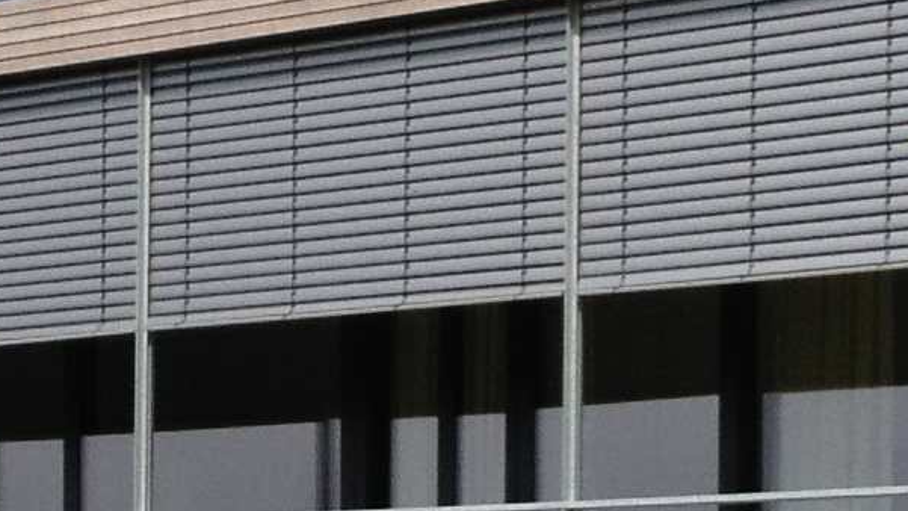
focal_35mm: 207
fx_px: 4984
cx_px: 196
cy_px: 777
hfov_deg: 10.4
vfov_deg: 5.8
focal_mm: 4.28
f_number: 2.4
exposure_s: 1/1477
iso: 50
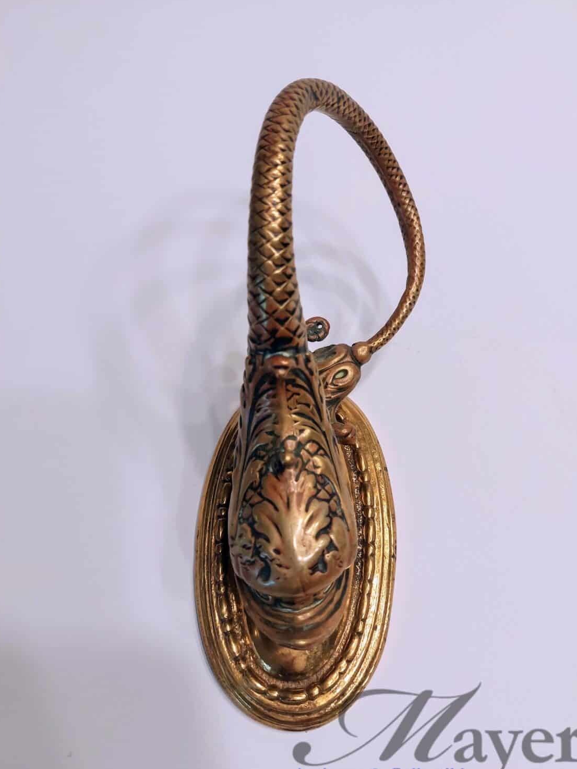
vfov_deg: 69.4
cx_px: 288
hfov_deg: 54.9
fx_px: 556
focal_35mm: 25
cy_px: 388
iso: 100
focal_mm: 5.23
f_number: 1.8
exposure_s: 1/50
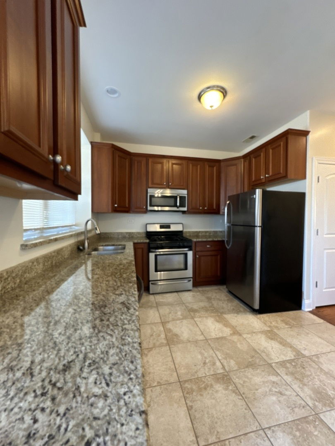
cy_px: 223
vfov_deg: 102.1
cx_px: 168
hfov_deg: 85.7
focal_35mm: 14
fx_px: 181
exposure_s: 1/60
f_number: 2.2
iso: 250
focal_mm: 2.22
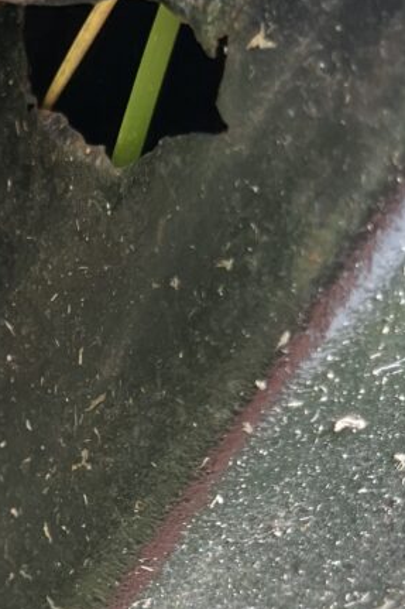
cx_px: -83
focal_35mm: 82
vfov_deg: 24.5
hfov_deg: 16.0
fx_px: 1385
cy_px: 444
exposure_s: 1/509
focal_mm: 5.1
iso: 32
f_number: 1.6
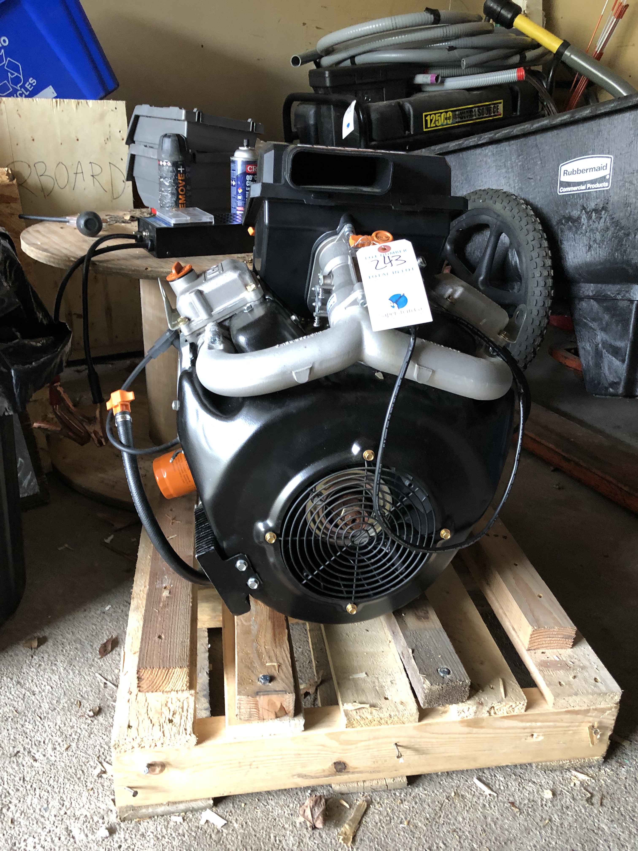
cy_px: 426
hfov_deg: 49.7
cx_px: 319
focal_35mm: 28
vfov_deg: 63.4
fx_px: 688
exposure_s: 1/15
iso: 64
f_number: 1.8
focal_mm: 4
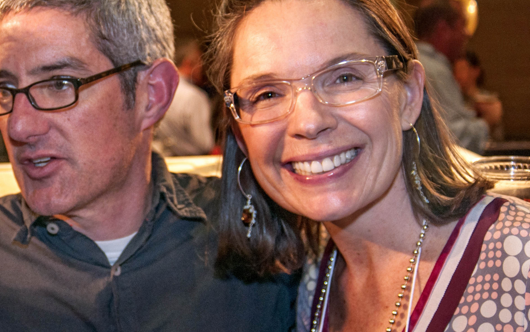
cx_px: 74
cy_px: 184
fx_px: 1127
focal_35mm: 78
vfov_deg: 16.7
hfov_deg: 25.8
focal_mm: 28
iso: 280
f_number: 3.5
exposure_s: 1/60
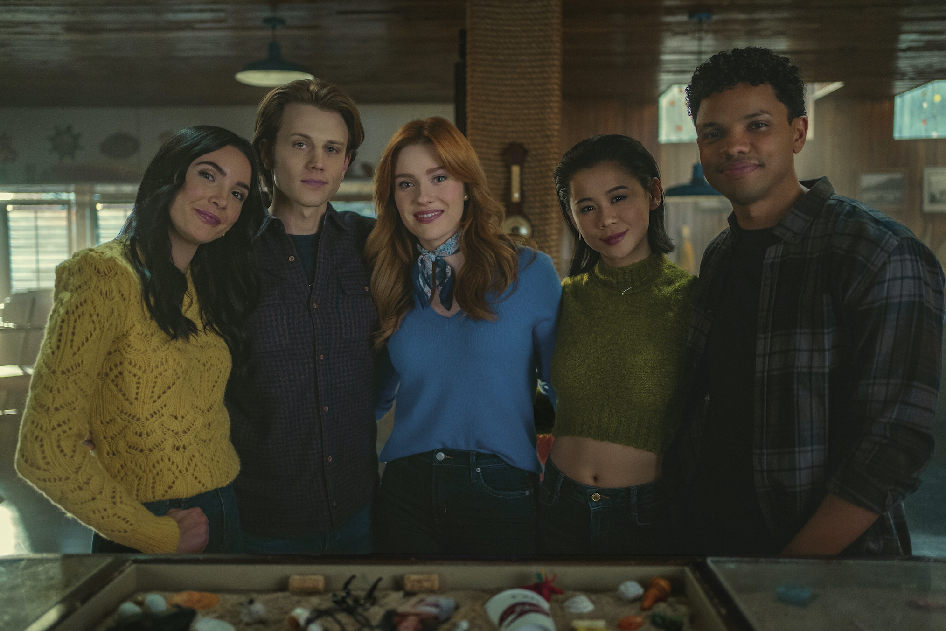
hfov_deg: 54.4
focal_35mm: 35
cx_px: 473
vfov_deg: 37.9
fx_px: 920
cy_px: 316
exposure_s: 1/250
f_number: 2
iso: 2500
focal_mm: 35
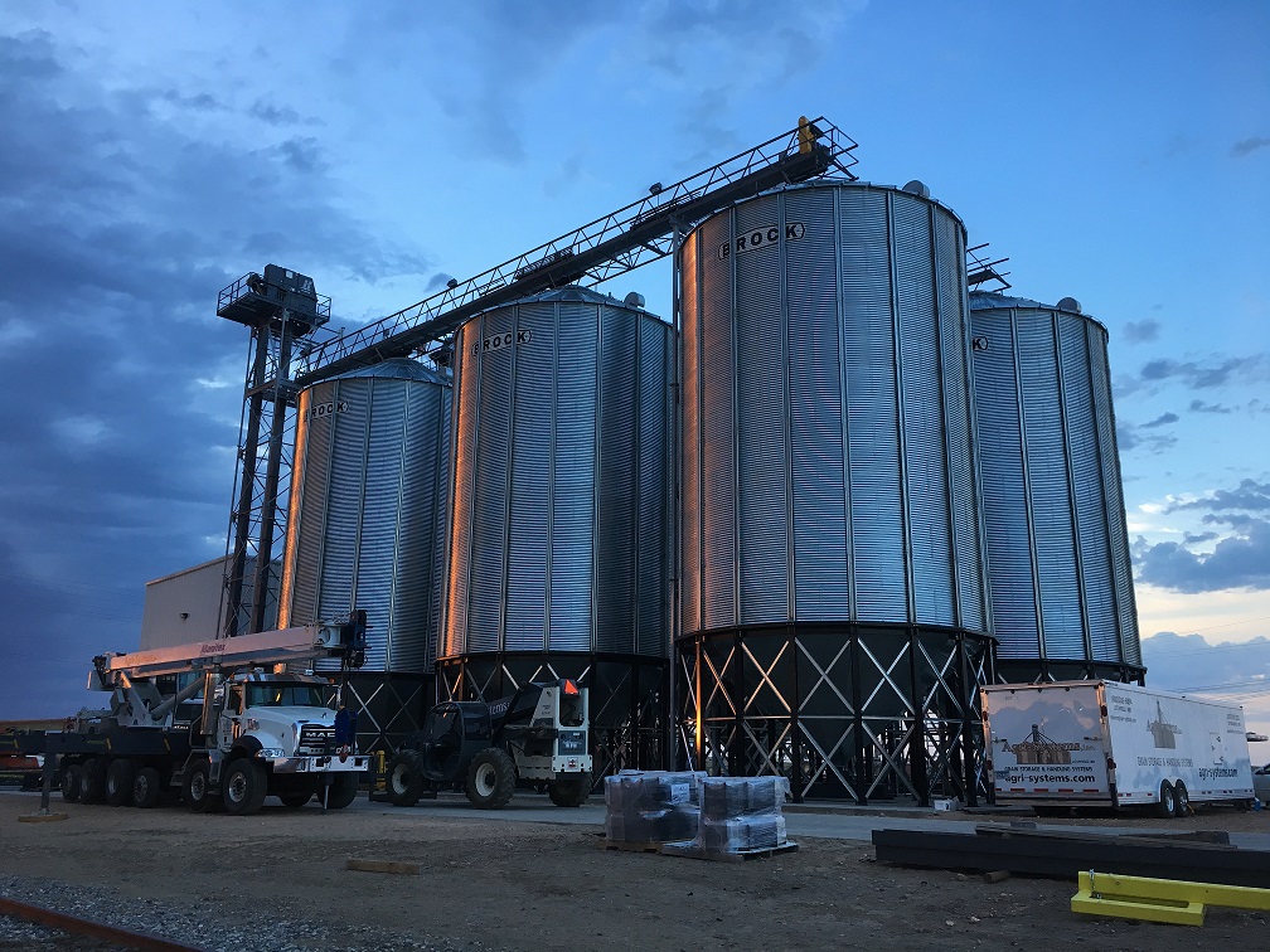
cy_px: 476
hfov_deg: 61.7
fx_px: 1064
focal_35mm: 29
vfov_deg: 48.2
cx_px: 635
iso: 25
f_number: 2.2
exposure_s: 1/40
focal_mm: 4.15
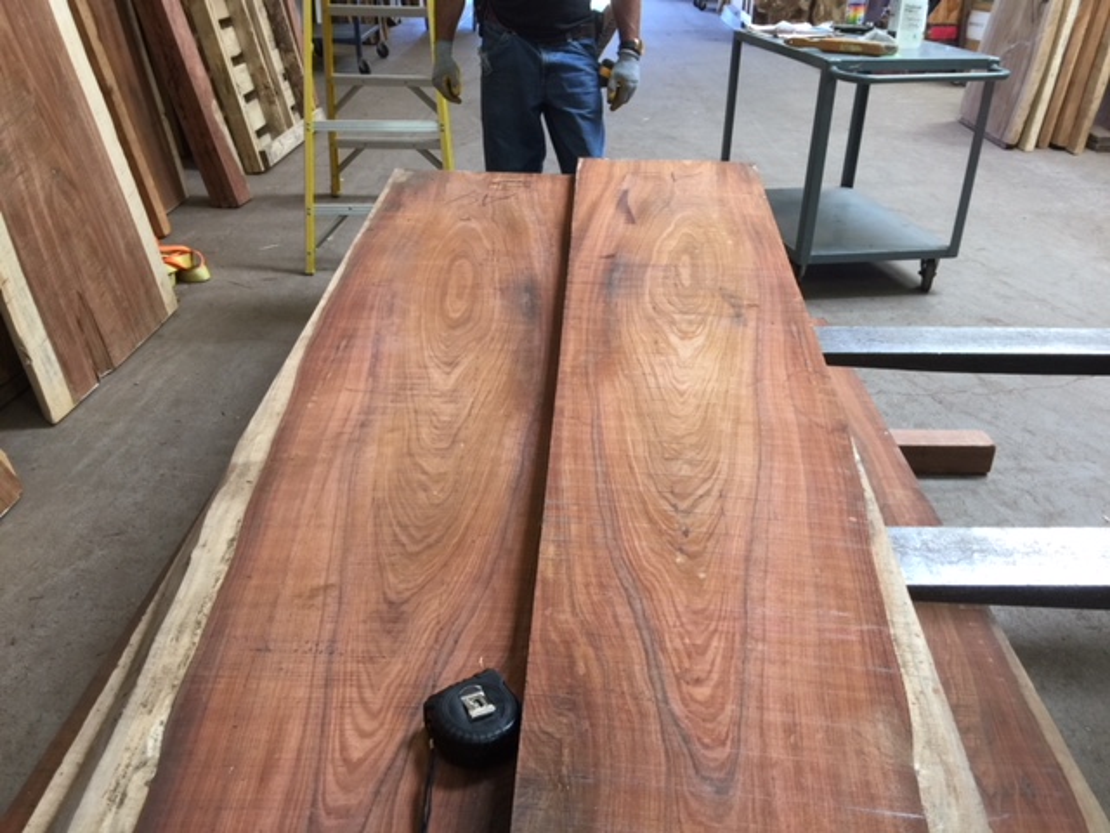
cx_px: 555
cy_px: 416
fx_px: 930
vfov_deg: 48.2
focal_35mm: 29
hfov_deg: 61.7
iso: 40
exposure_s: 1/15
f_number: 2.2
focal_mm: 4.15
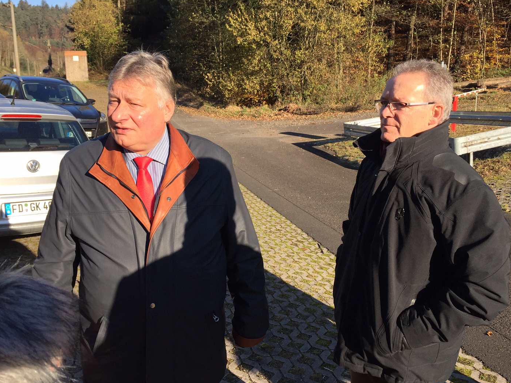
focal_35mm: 34
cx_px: 239
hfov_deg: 53.9
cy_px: 176
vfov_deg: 41.8
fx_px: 502
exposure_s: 1/1319
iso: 32
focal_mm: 4.15
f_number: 2.2
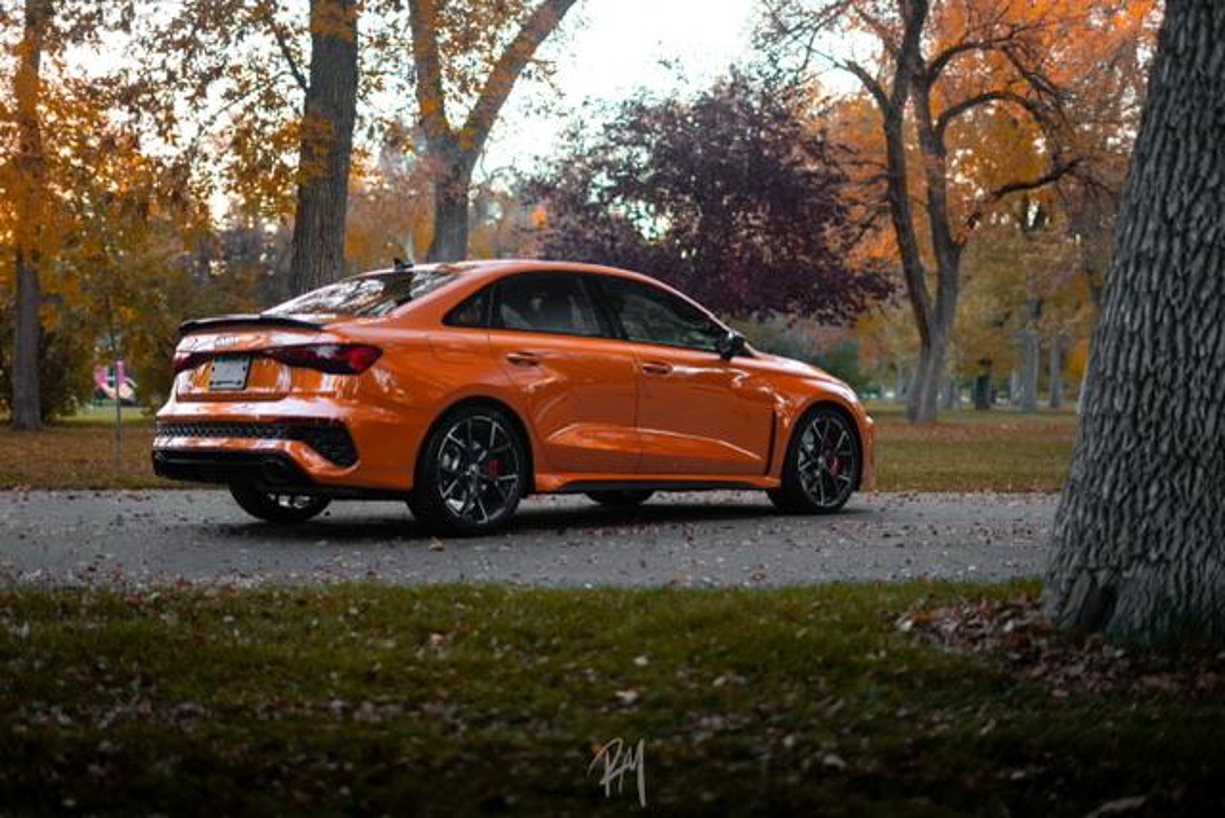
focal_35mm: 50
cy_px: 409
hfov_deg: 39.6
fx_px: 1702
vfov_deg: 27.0
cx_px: 612
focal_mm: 50
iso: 200
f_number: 1.8
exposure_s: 1/100
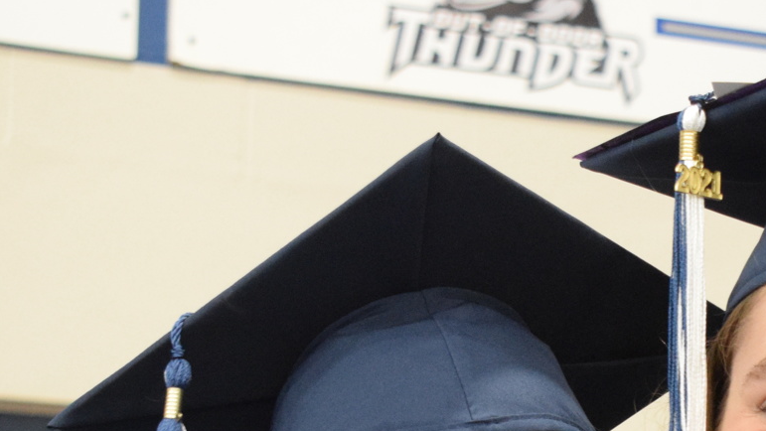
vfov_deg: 7.4
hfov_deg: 13.1
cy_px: 501
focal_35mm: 163
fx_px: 3311
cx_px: 705
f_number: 6.3
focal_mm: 40
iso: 3200
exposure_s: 1/30
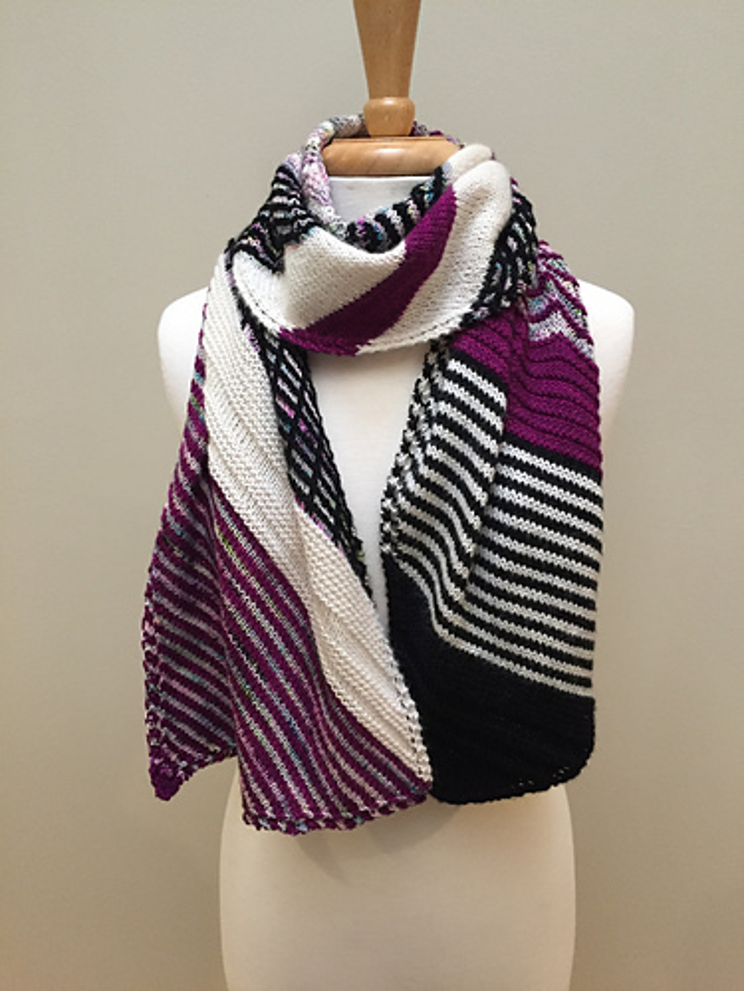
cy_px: 496
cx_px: 372
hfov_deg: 48.2
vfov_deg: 61.7
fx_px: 831
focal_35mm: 29
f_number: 2.2
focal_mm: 4.15
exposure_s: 1/24
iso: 250
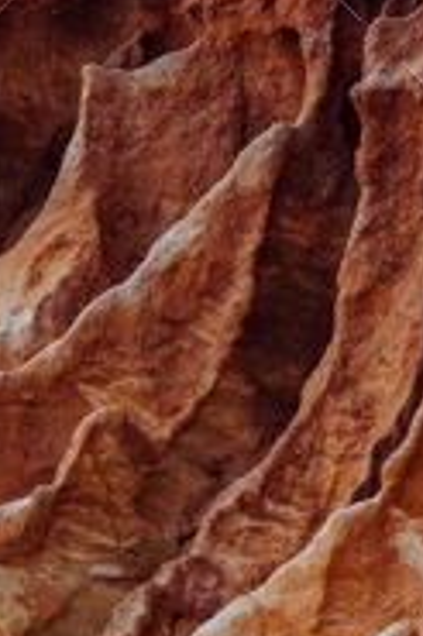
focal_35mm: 729
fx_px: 12872
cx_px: 158
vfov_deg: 2.8
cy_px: 325
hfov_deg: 1.9
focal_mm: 152
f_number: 5
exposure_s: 1/100
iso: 1250
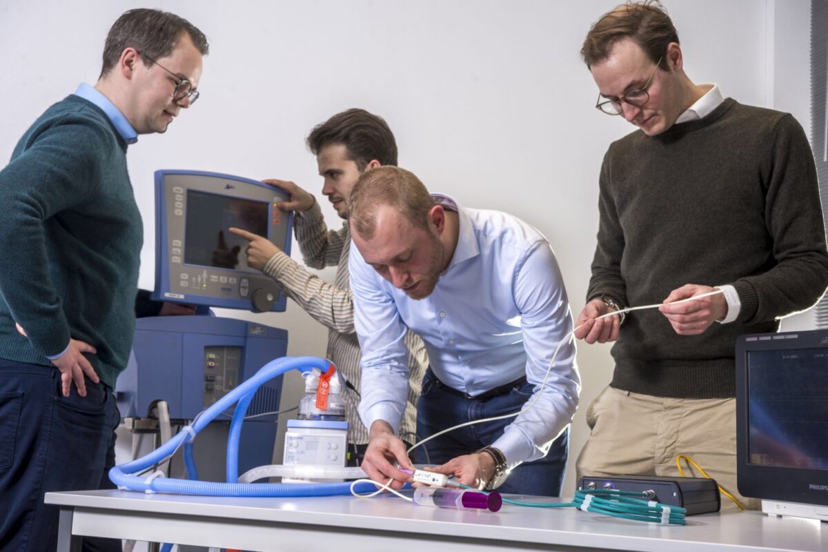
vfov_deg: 26.0
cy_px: 276
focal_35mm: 52
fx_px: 1196
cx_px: 414
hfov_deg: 38.2
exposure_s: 1/50
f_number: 10
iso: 160
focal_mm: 52
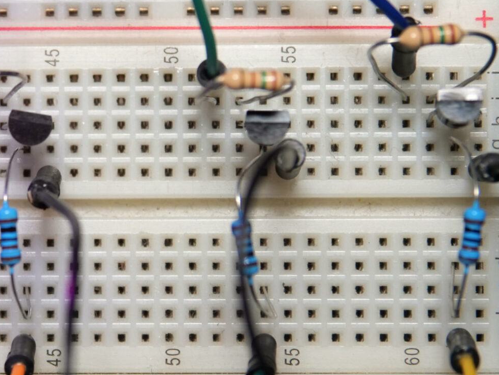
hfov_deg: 11.4
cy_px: 194
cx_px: 28
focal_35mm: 172
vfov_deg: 8.6
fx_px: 2479
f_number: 4
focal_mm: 41
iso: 500
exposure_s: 1/100
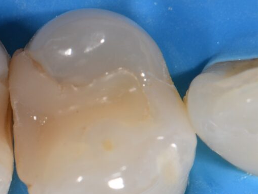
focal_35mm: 304
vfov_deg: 4.9
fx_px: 2266
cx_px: 20
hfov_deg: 6.5
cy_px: 137
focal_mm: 105
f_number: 32
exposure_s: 1/200
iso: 200
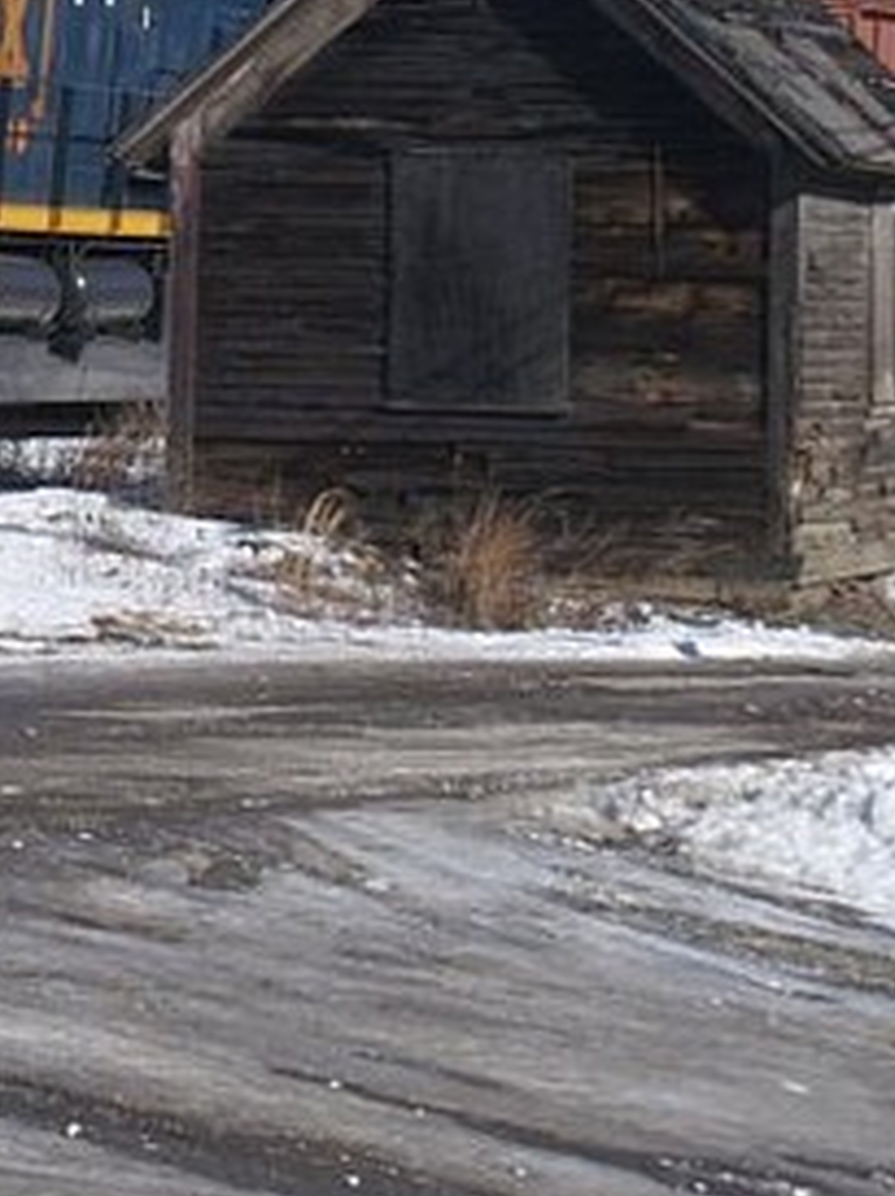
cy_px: 124
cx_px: -677
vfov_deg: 8.8
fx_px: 7734
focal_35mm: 224
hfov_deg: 6.5
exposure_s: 1/125
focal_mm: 50
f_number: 13
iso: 100
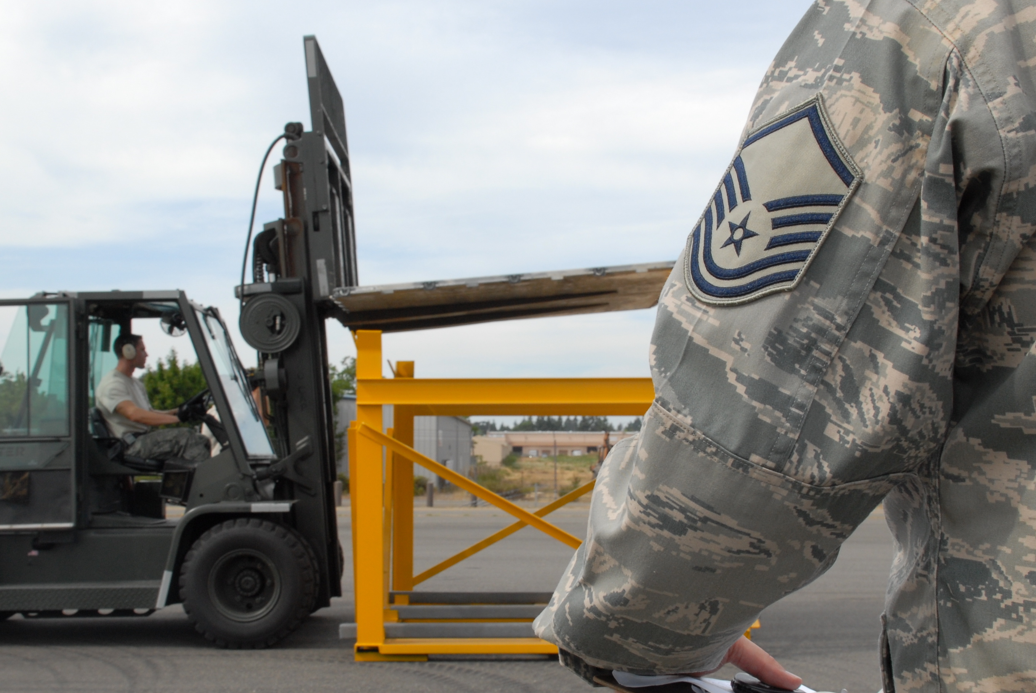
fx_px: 1440
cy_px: 391
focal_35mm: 50
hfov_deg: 39.5
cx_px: 476
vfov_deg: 27.0
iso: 250
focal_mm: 26
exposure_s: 1/160
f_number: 13
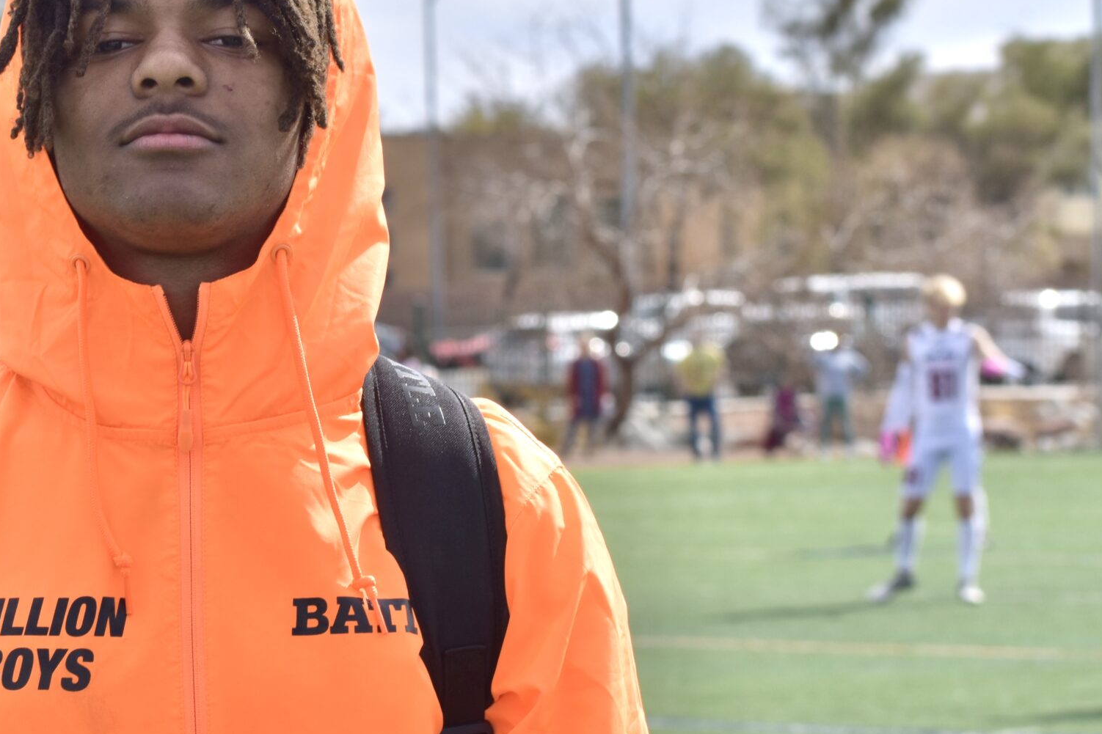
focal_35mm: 179
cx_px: 243
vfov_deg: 7.7
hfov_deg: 11.5
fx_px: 5478
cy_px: 407
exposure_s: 1/500
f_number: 8
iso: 125
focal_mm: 70
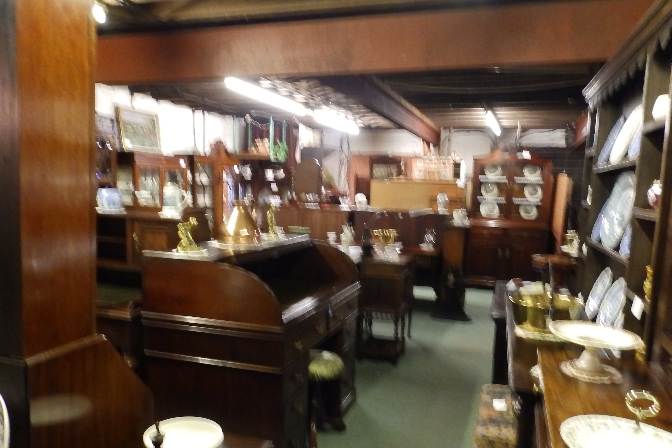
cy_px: 259
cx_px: 352
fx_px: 504
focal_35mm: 27
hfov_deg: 67.3
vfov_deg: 47.8
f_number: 3.4
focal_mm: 4
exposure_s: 1/13
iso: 800
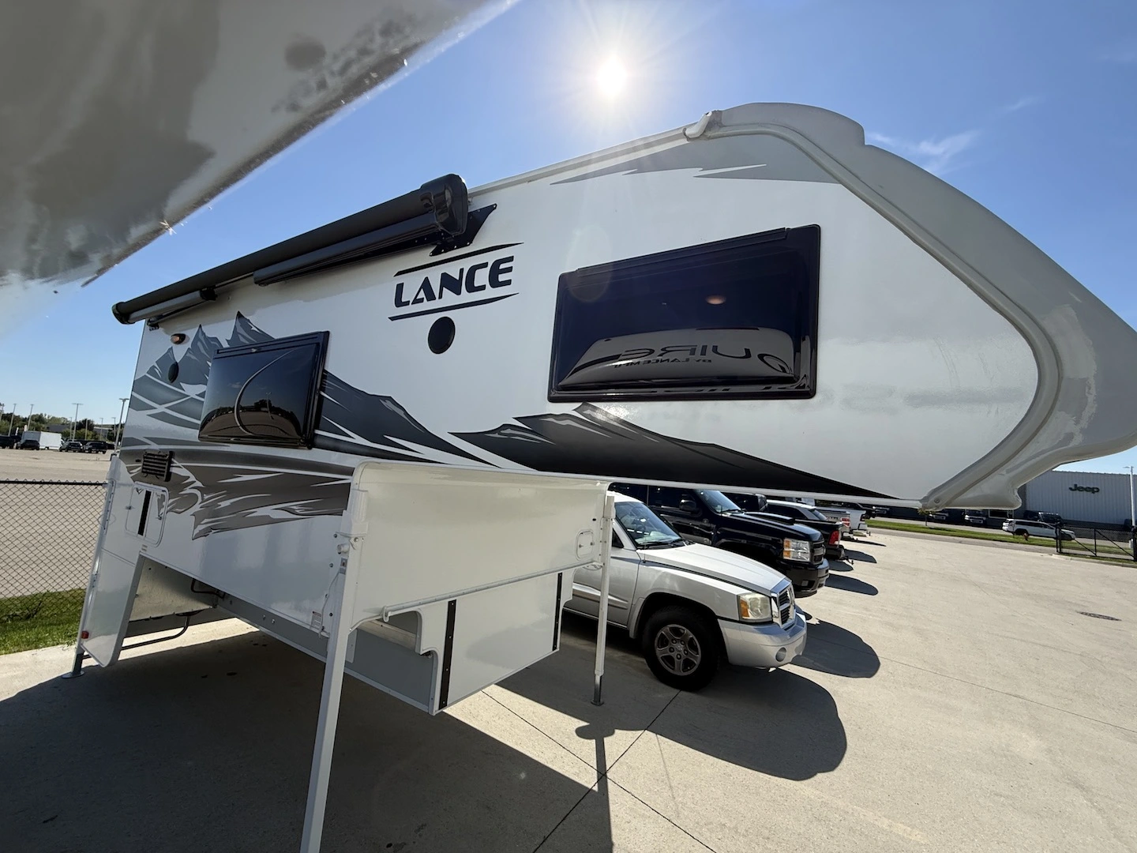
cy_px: 426
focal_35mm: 14
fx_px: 460
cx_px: 568
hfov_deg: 102.1
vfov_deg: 85.7
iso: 64
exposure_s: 1/2717
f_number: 2.2
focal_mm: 2.22
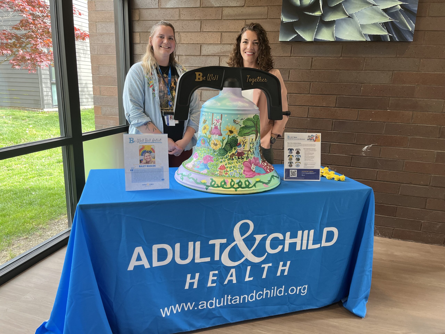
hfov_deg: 67.3
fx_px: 334
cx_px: 222
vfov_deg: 53.1
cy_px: 167
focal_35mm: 26
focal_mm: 5.1
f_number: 1.6
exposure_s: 1/120
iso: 100
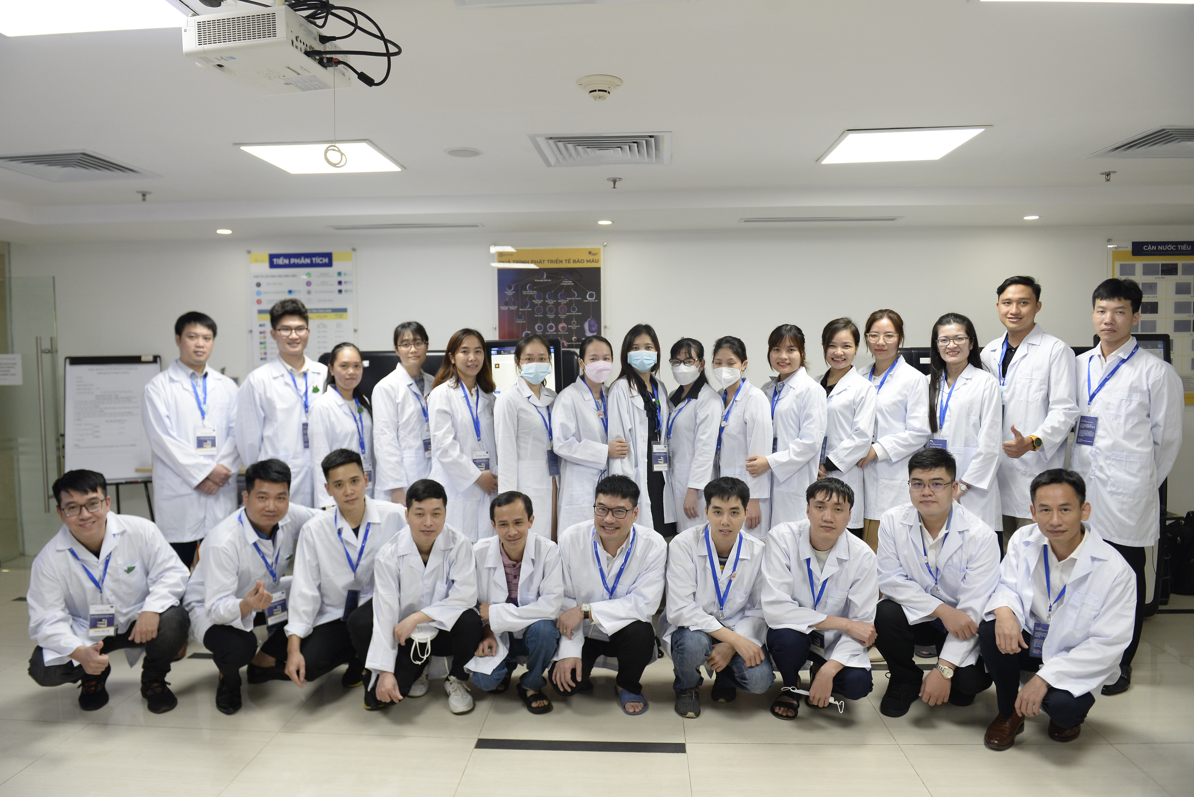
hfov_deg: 73.7
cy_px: 398
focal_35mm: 24
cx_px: 597
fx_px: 796
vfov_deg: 53.2
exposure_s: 1/200
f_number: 4
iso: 1250
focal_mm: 24
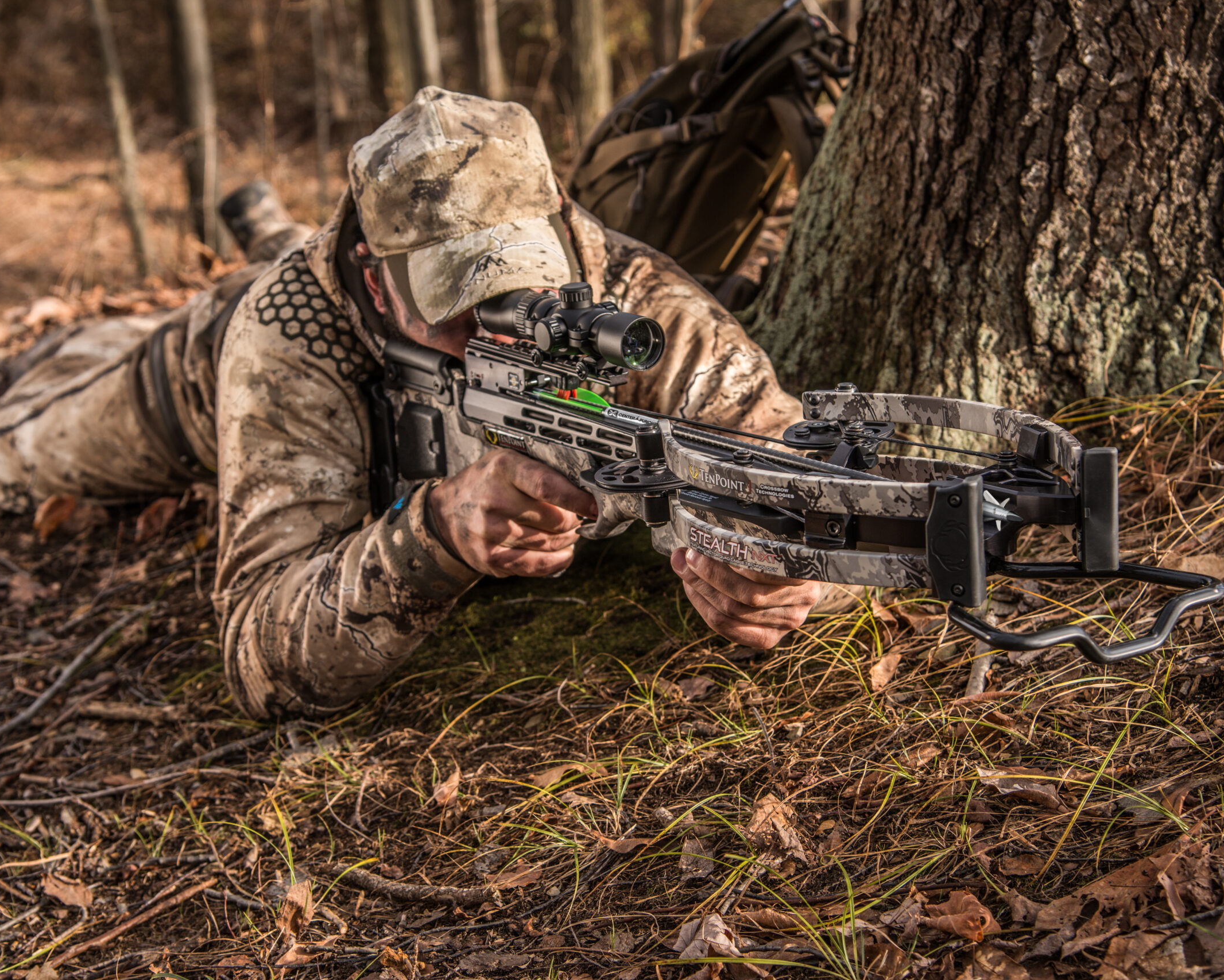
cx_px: 590
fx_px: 2246
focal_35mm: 62
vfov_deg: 24.6
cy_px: 490
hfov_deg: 30.5
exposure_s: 1/250
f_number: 5.6
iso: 160
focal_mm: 55
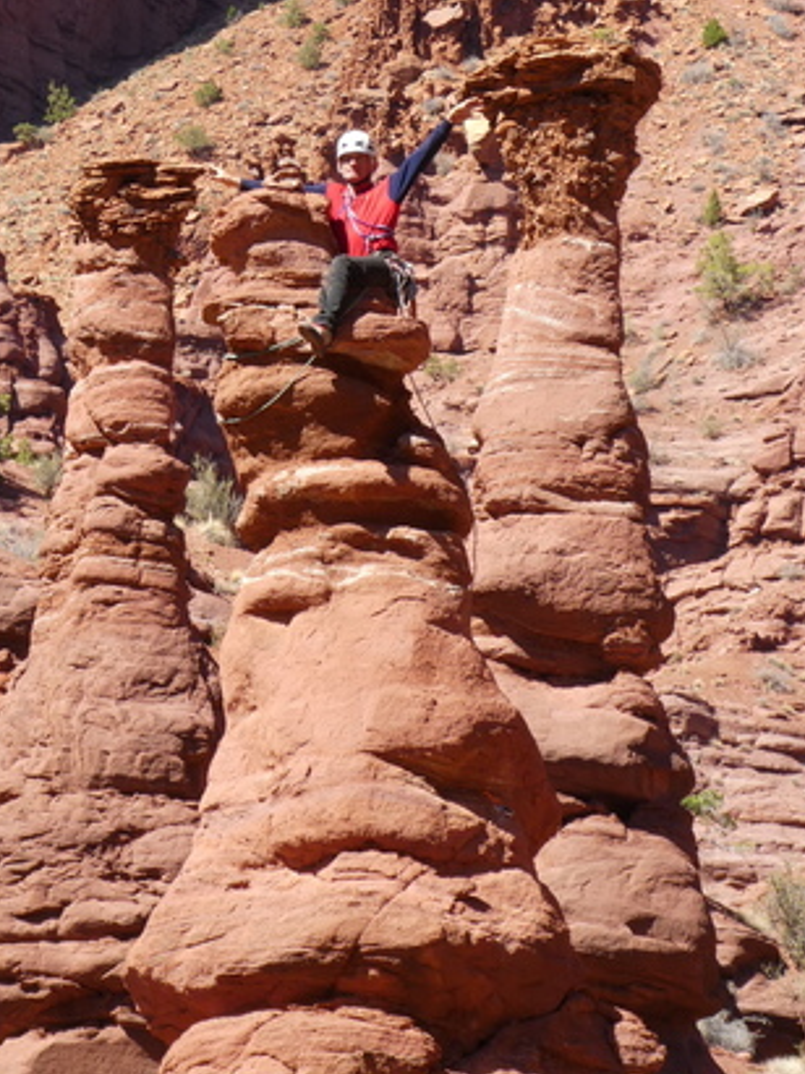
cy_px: 374
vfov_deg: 10.9
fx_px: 5615
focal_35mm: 181
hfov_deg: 8.2
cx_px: 308
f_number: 5.2
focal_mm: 22.3
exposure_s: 1/160
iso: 80
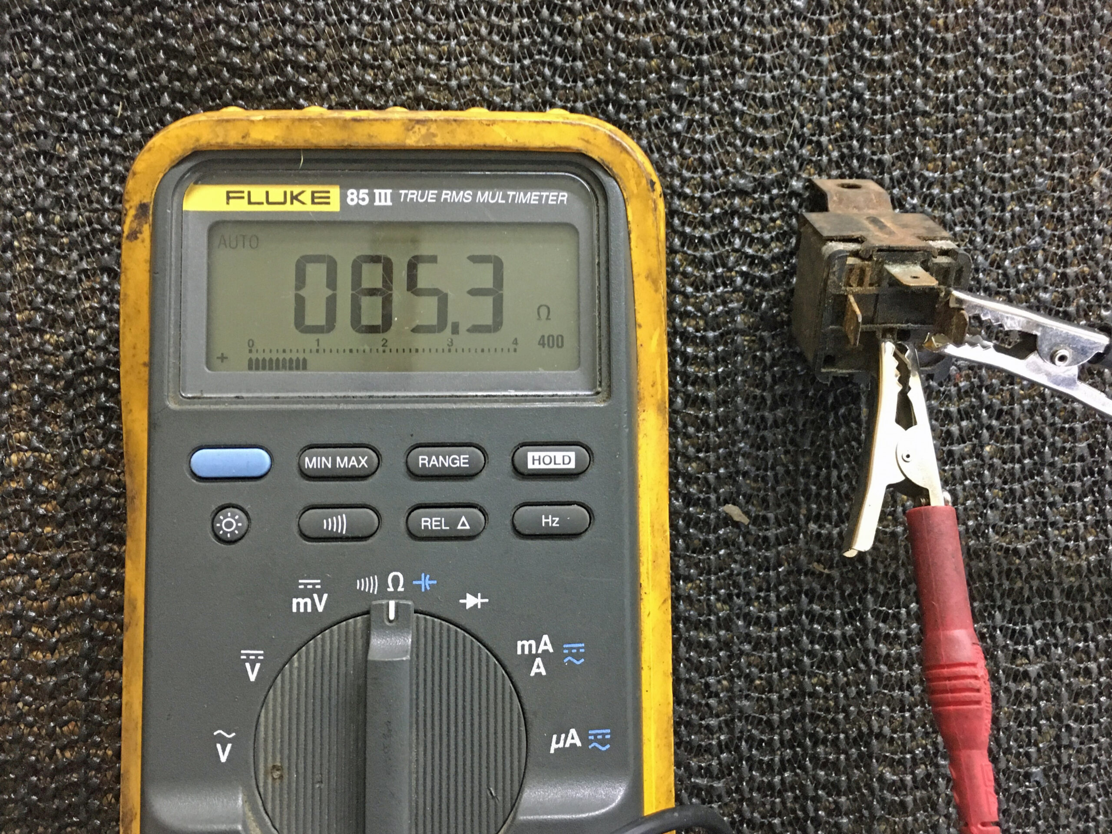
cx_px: 556
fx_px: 932
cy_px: 417
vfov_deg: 48.2
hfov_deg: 61.7
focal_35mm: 29
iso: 250
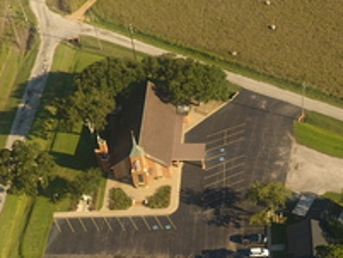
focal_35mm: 64
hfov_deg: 29.1
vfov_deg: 21.0
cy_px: 331
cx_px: 306
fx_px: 635
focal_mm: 3.61
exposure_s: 1/460
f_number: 2.8
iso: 100
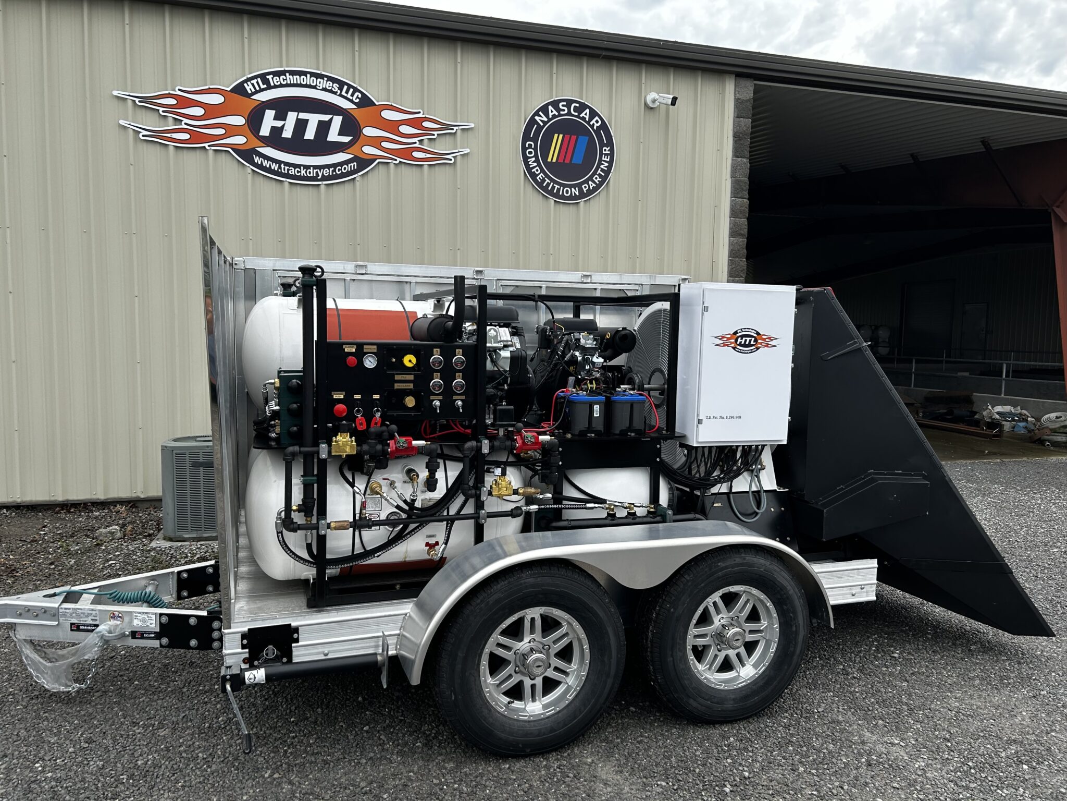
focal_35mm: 26
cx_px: 534
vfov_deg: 53.1
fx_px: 801
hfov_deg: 67.3
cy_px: 400
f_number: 1.5
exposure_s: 1/1553
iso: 50
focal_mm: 5.7
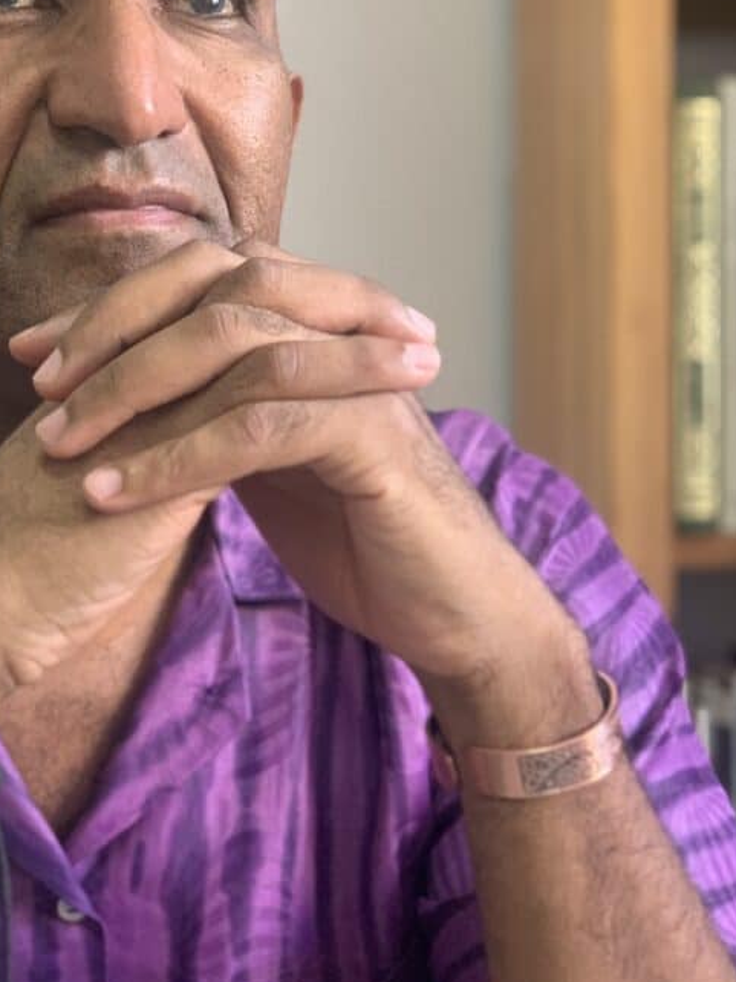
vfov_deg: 23.5
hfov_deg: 17.7
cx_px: 256
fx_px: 2355
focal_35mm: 83
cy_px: 367
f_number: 2.4
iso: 250
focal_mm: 6
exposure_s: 1/50
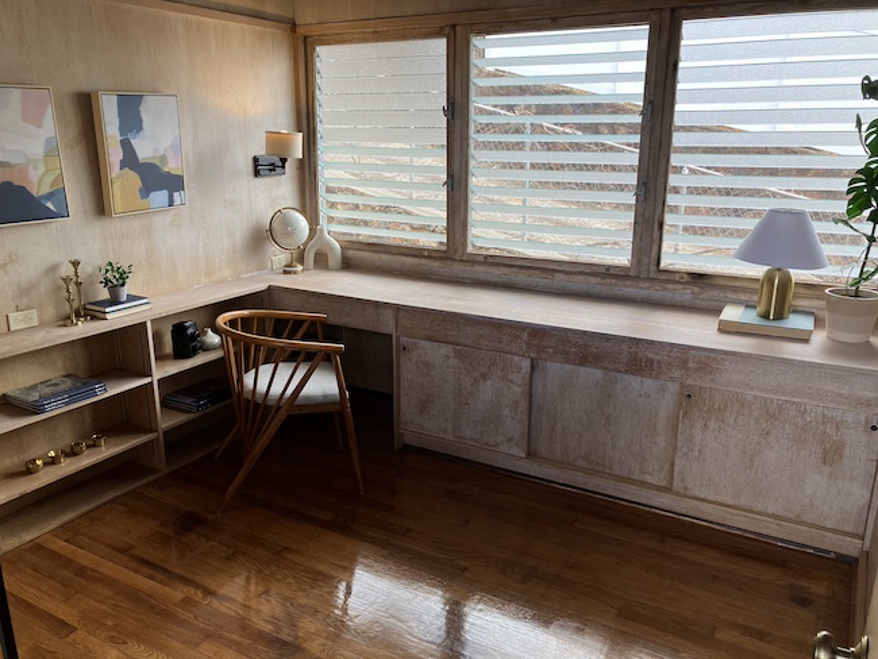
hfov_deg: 63.4
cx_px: 439
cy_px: 330
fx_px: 710
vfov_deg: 49.8
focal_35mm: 28
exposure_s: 1/120
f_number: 1.8
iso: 40
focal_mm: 3.99
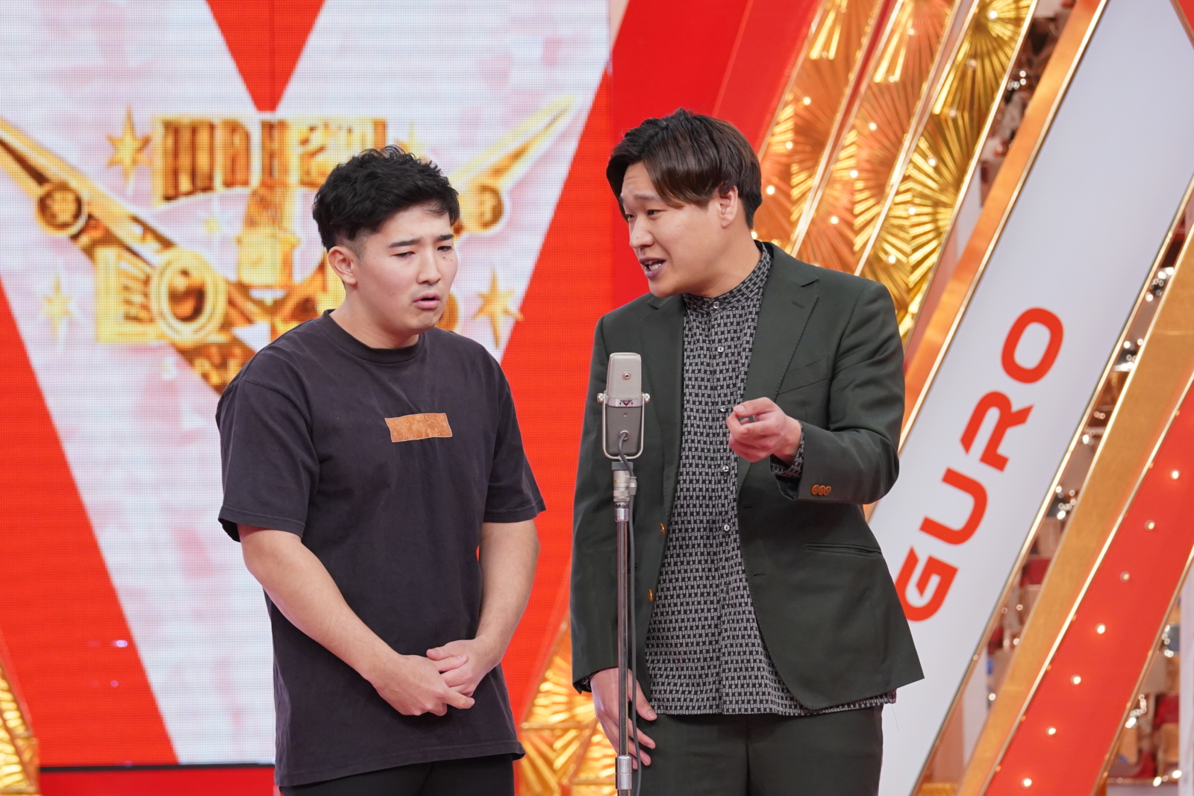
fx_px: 6567
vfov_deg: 6.9
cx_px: 597
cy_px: 398
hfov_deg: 10.4
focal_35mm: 198
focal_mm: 132
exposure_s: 1/250
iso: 1600
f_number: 5
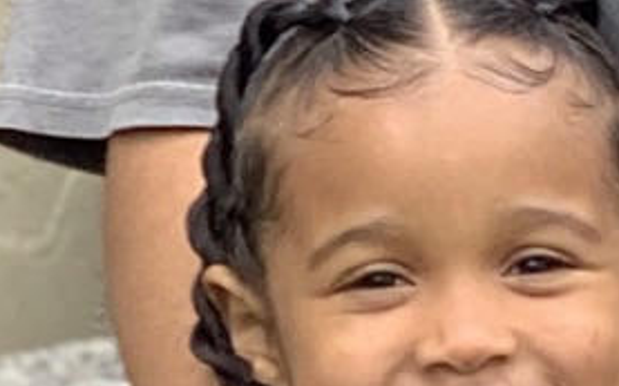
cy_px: -163
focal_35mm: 407
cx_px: 1656
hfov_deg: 5.0
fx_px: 6865
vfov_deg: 3.2
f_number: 2.4
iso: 64
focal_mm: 6
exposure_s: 1/122
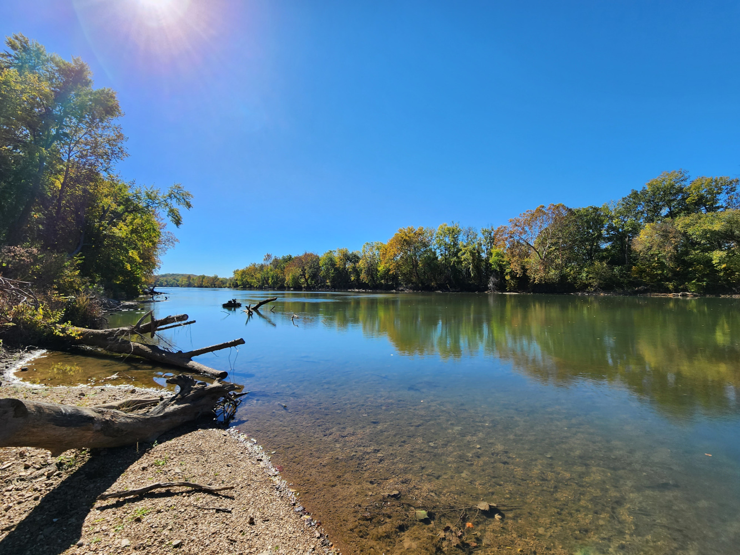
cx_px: 370
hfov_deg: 106.2
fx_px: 278
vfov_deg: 89.9
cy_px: 278
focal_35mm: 13
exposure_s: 1/1614
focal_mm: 2.2
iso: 50
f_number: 2.2
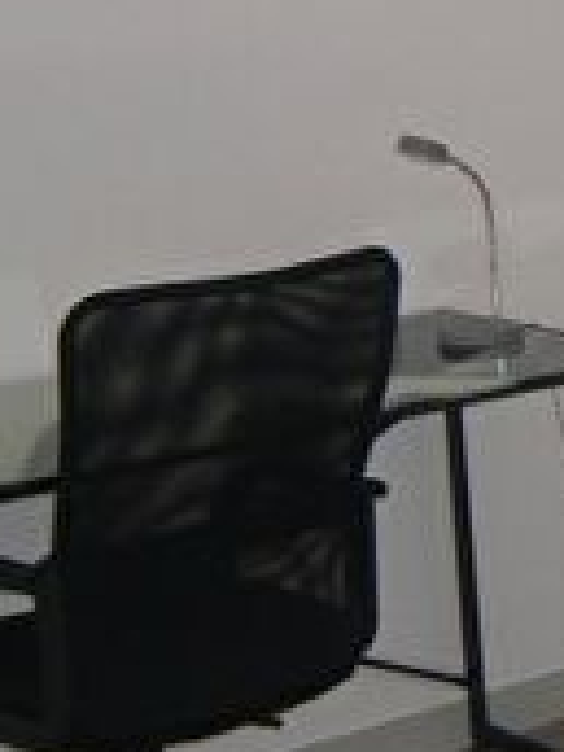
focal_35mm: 114
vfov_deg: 17.3
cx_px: 1111
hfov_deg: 11.7
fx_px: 2477
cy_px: 343
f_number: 2.8
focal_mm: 4.6
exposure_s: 1/30
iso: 100
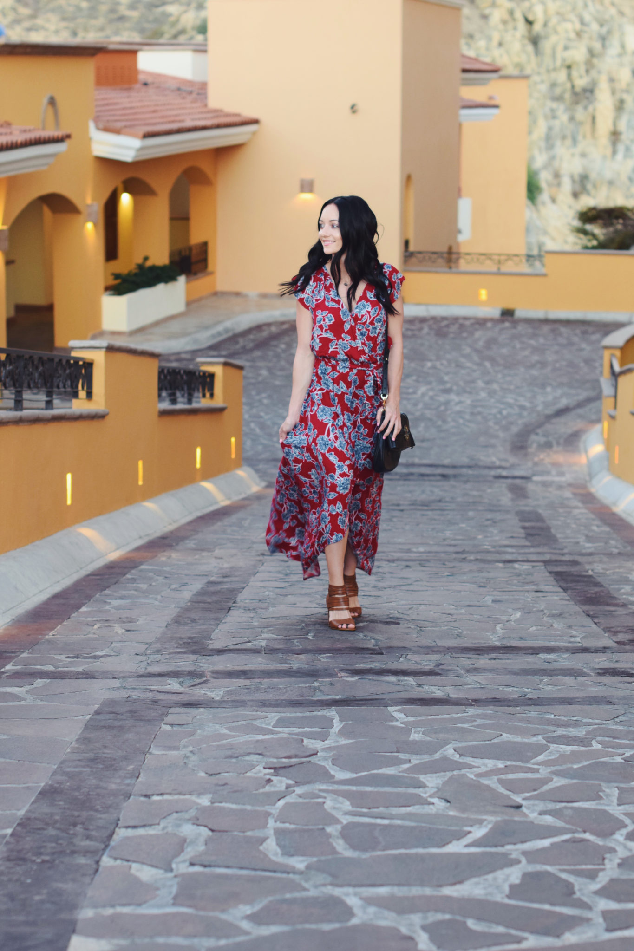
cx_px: 317
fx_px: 1981
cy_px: 476
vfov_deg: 27.0
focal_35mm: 75
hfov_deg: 18.2
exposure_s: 1/60
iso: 800
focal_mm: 50
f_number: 3.2
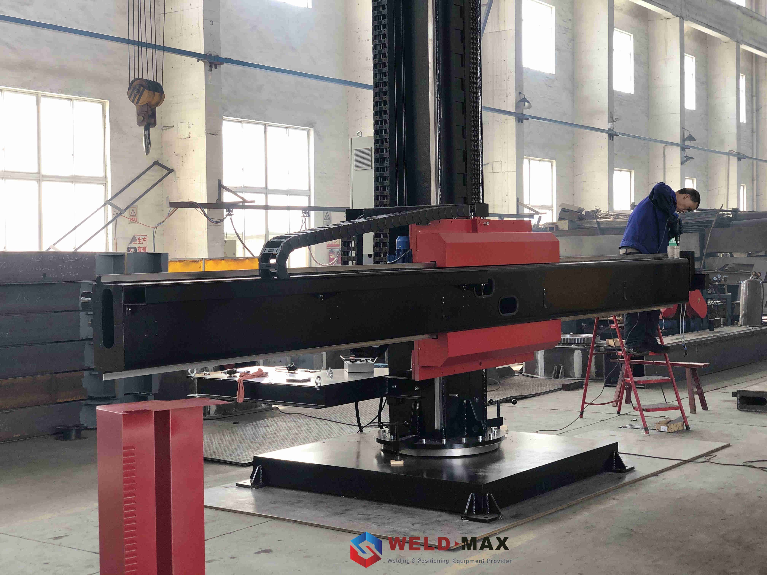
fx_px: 1152
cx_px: 384
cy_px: 288
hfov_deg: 36.8
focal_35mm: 52
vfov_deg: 28.0
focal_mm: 6
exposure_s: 1/60
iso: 40
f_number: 2.4
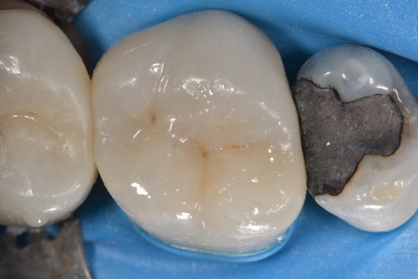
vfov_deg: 8.7
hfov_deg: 13.1
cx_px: 209
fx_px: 1822
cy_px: 140
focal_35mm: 157
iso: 200
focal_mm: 105
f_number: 32
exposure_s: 1/160
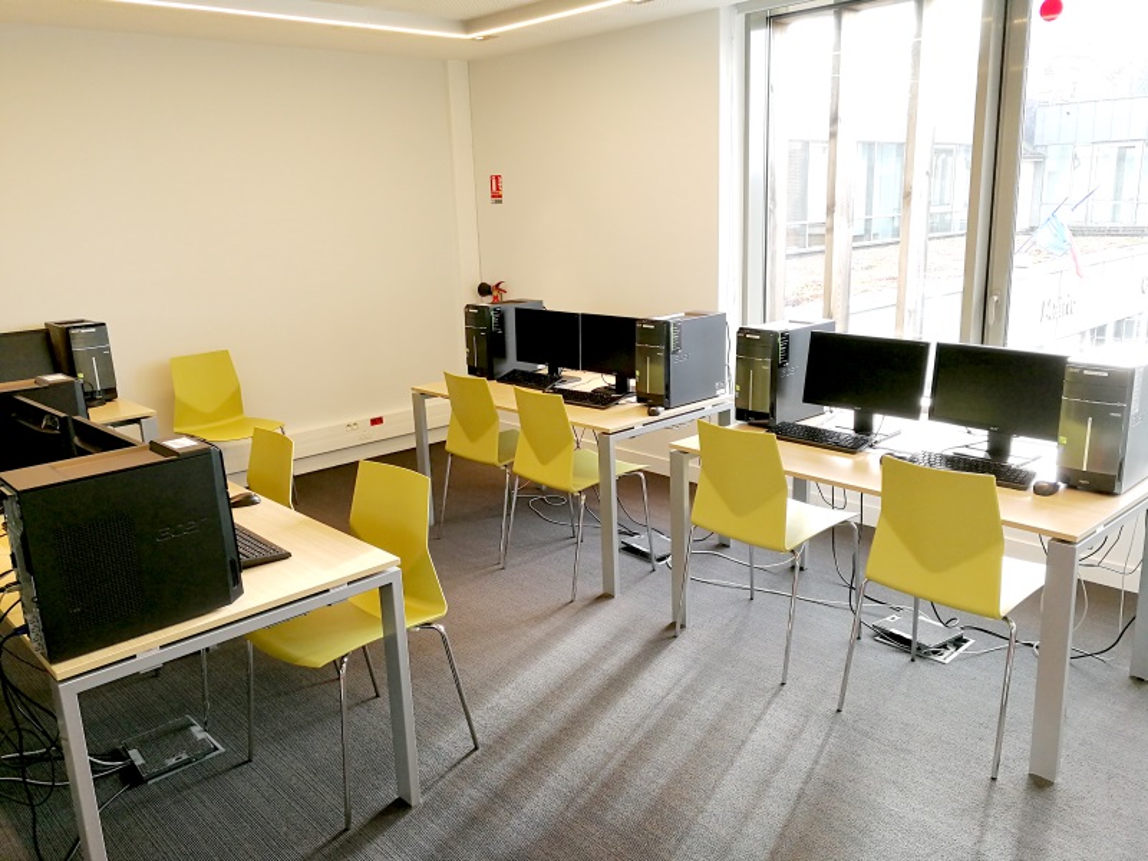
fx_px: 895
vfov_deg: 51.4
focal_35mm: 27
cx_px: 574
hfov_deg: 65.3
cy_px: 430
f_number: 2.2
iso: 80
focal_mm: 3.95
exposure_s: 1/100
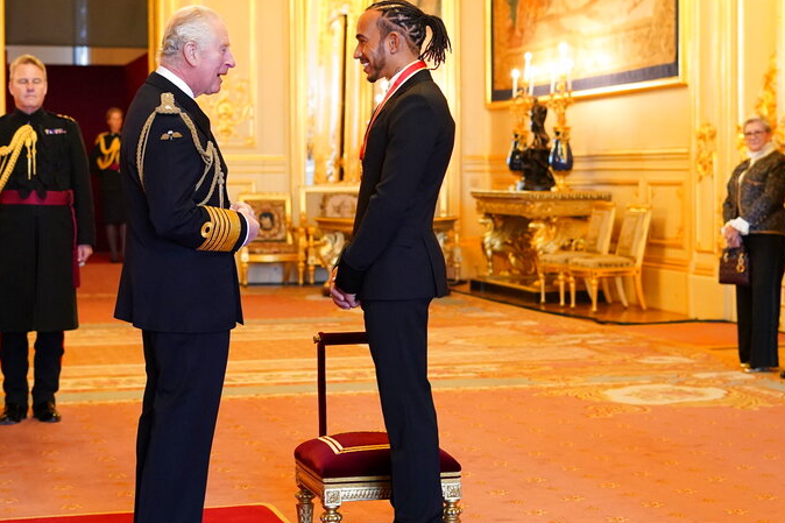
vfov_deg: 17.9
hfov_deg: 26.7
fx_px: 1657
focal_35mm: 76
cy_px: 235
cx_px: 406
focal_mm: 50
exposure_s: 1/80
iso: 5000
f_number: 2.8
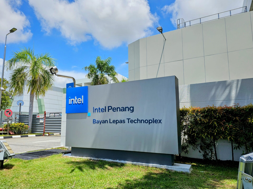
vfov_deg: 58.9
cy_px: 94
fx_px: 168
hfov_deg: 73.9
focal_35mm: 23
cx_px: 126
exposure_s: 1/1300
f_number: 1.7
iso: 10
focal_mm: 6.3
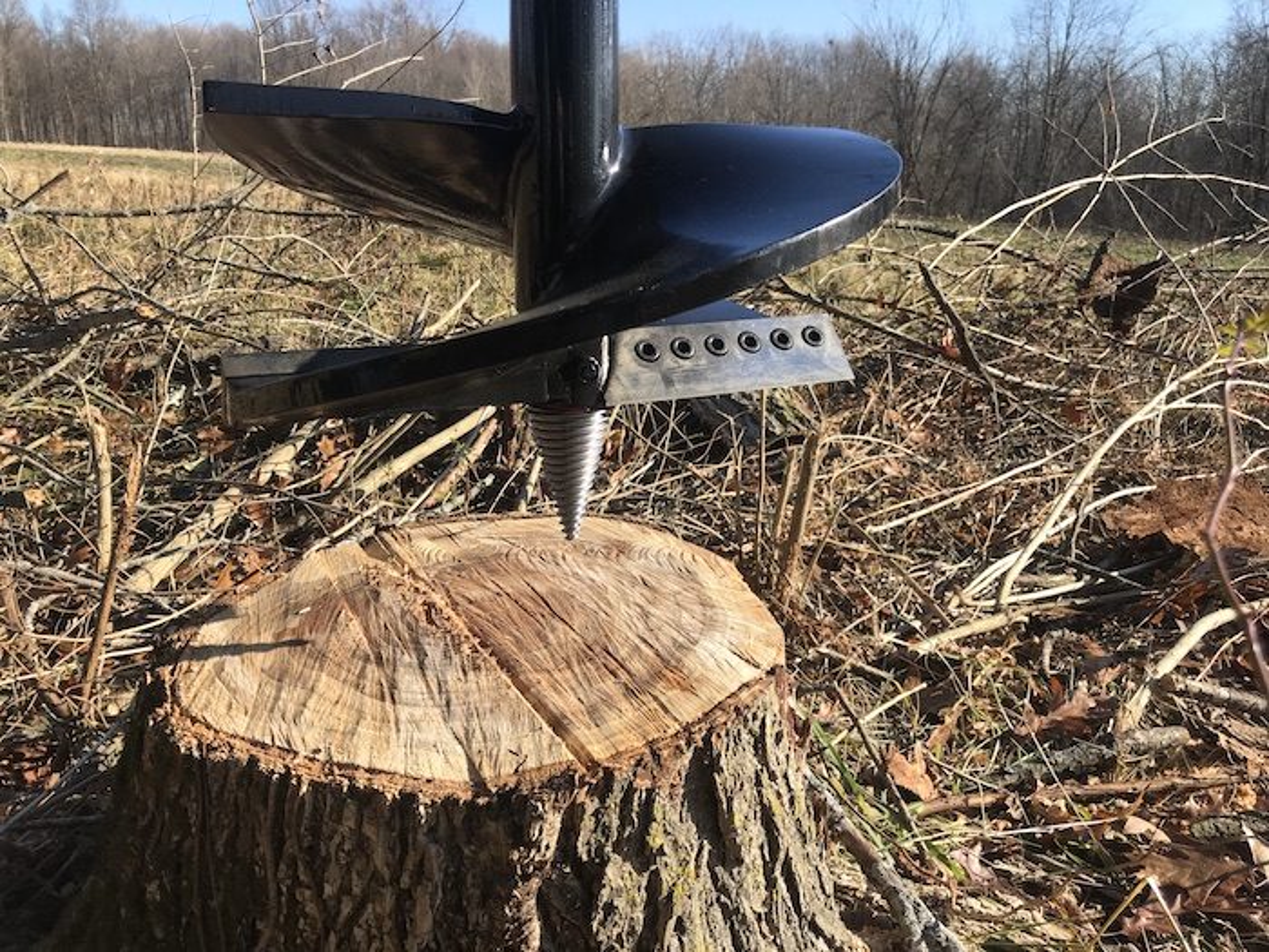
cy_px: 476
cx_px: 634
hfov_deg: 63.4
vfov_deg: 49.7
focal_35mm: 28
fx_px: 1026
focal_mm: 3.99
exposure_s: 1/1182
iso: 20
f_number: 1.8
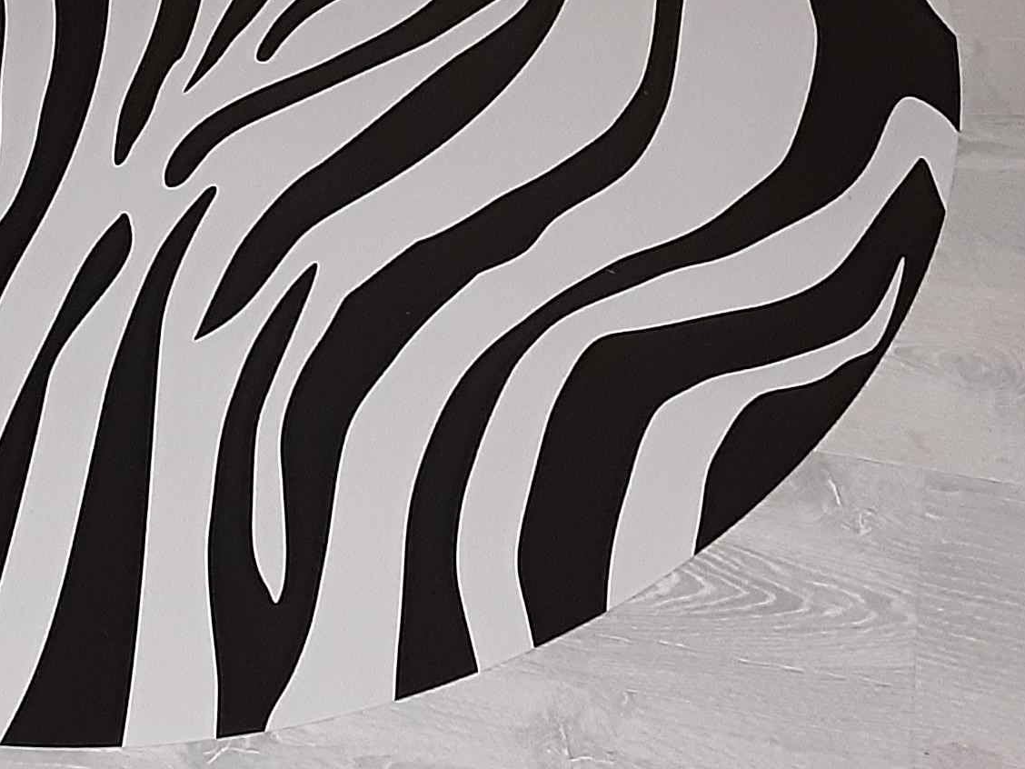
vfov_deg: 18.1
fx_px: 2398
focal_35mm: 81
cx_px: 144
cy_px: 180
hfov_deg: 23.6
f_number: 1.9
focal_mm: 2.9
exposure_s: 1/25
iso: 400
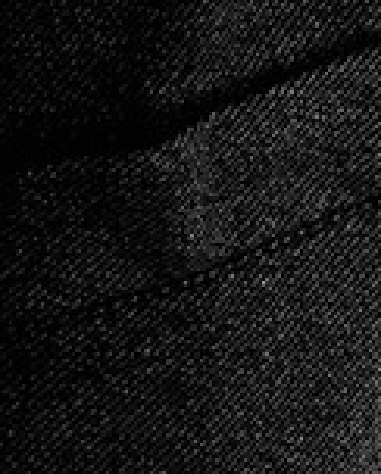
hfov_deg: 5.0
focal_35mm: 311
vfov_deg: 5.8
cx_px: 34
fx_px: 4375
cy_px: -865
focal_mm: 6
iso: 50
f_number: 2
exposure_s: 1/120
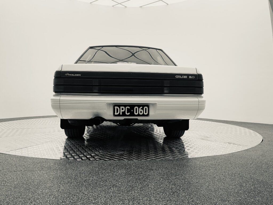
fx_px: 229
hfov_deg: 61.7
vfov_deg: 48.2
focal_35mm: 29
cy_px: 102
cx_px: 136
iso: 16
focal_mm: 3
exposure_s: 1/383
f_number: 1.8
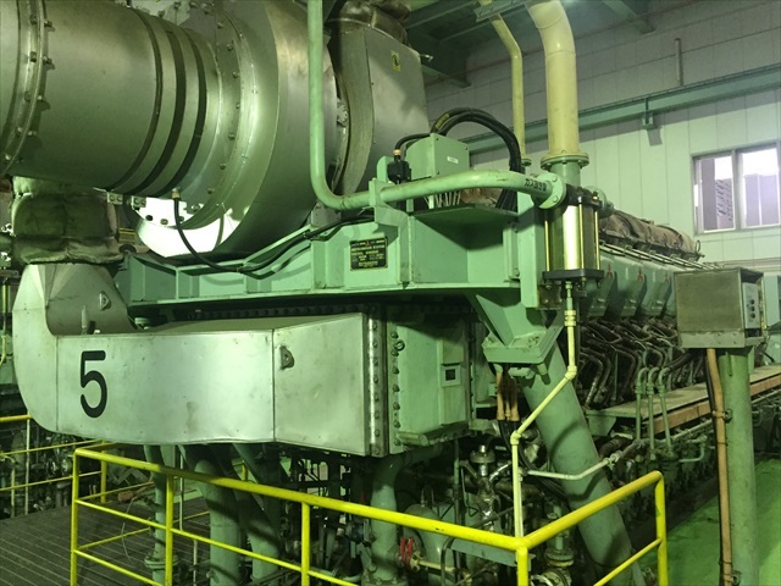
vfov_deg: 48.2
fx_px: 654
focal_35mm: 29
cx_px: 390
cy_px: 293
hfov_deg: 61.7
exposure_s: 1/20
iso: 250
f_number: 2.2
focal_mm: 4.15
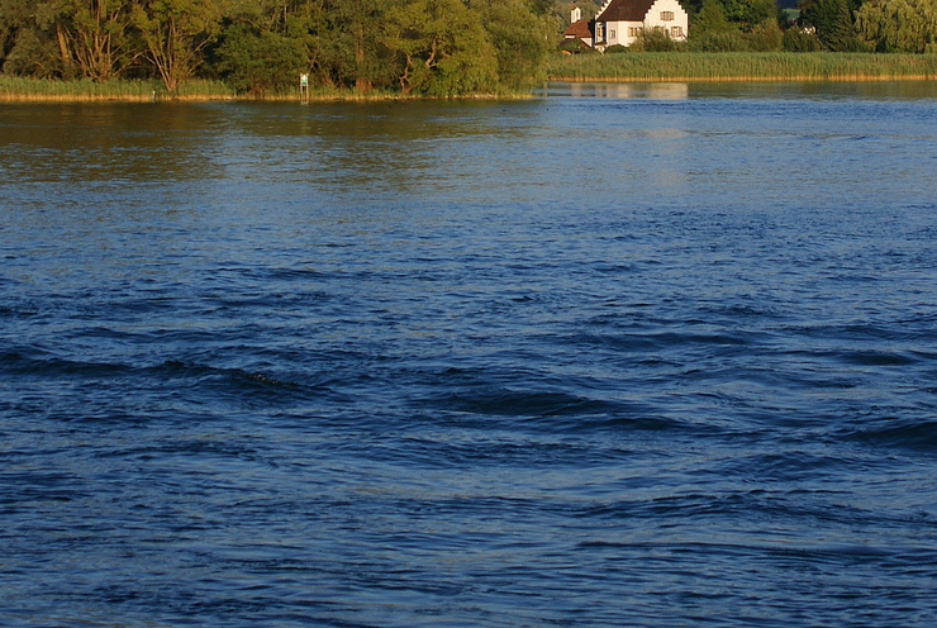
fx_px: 3834
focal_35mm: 147
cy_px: 65
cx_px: 635
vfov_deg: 9.3
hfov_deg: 13.9
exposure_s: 1/100
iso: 100
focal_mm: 45
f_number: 13
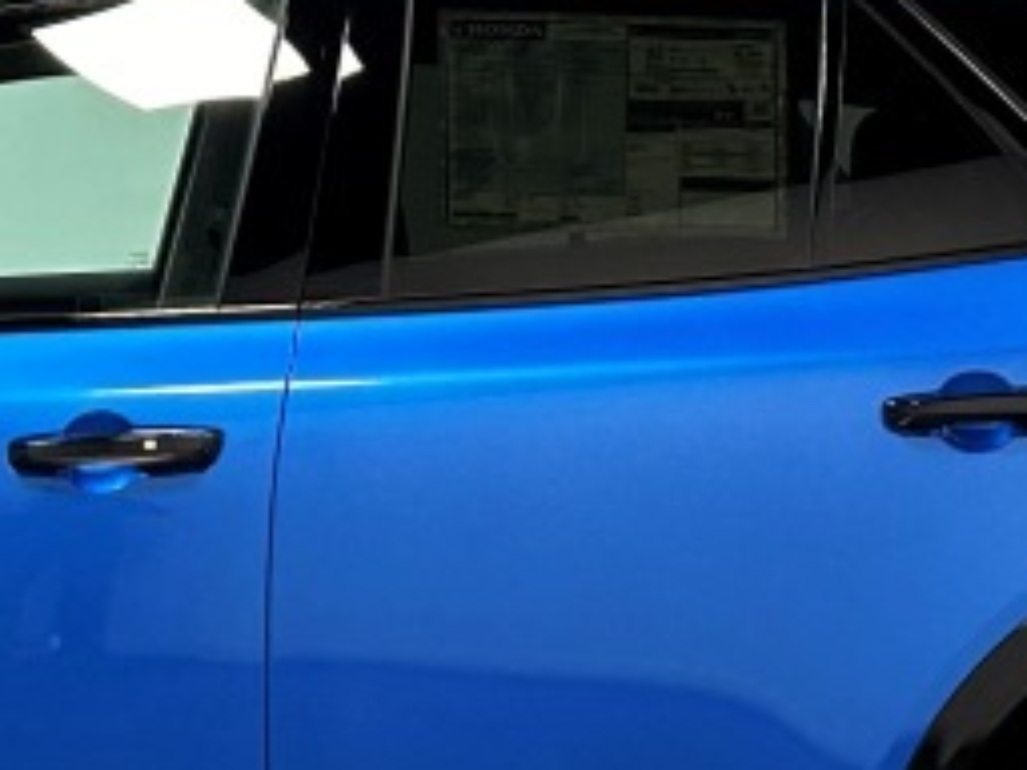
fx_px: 2848
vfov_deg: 14.6
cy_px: 1051
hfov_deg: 20.0
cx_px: 60
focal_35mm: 96
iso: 500
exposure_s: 1/60
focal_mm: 6.86
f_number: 1.78
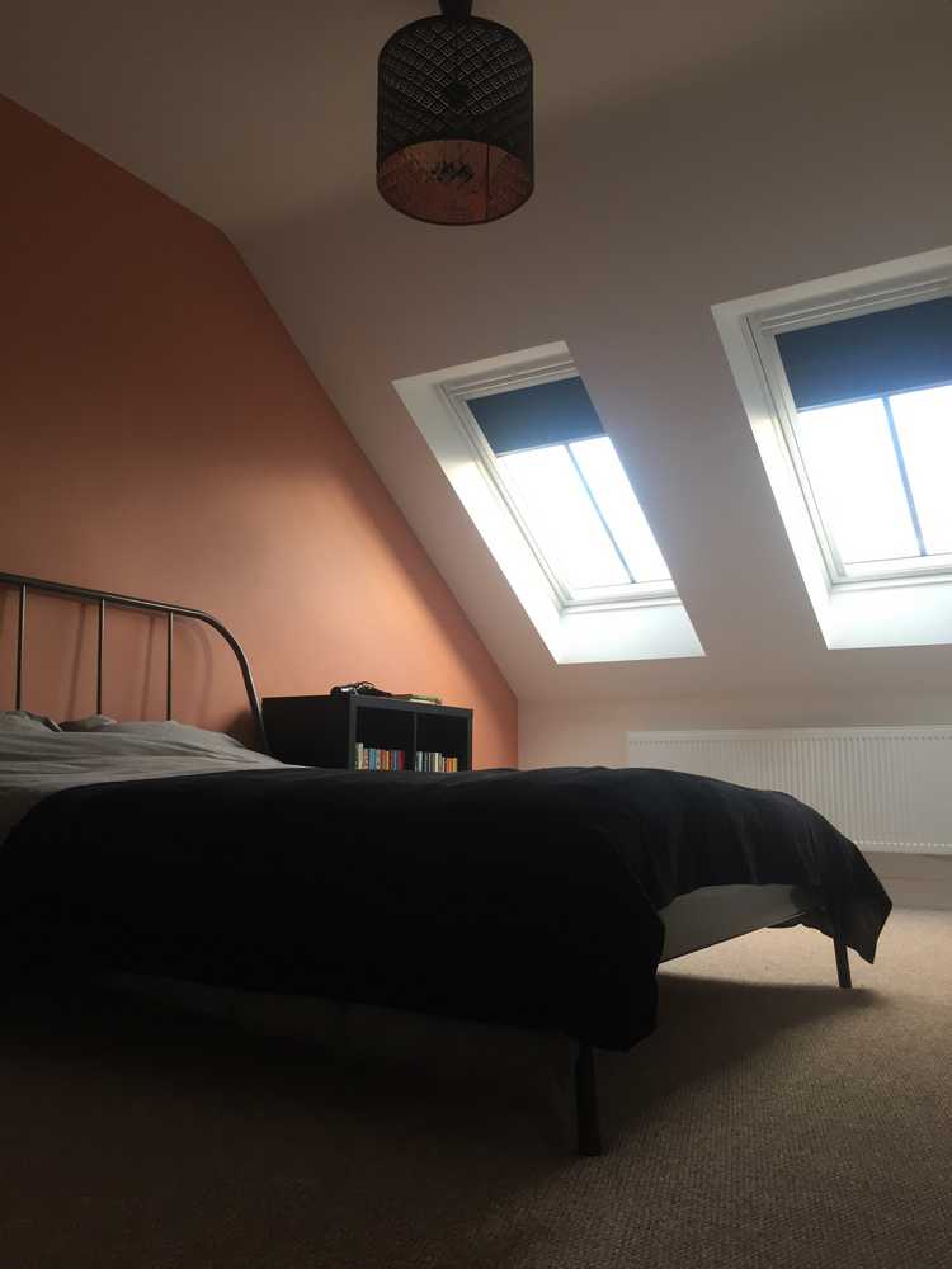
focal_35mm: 29
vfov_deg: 61.7
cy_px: 634
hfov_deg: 48.2
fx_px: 1063
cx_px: 476
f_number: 2.2
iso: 80
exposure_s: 1/33
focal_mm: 4.15
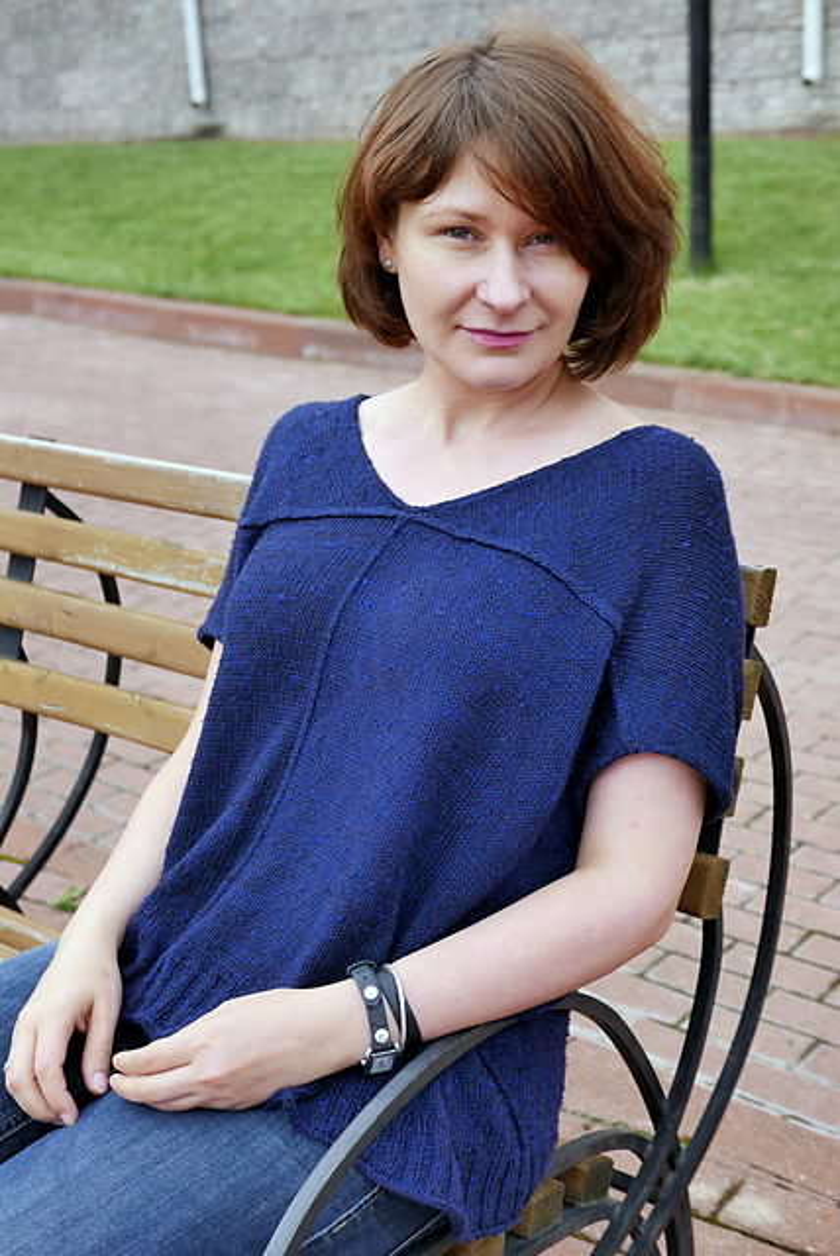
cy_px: 628
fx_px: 1746
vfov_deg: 39.6
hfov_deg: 27.0
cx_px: 420
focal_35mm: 50
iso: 200
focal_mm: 22.7
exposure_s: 1/1000
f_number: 2.8
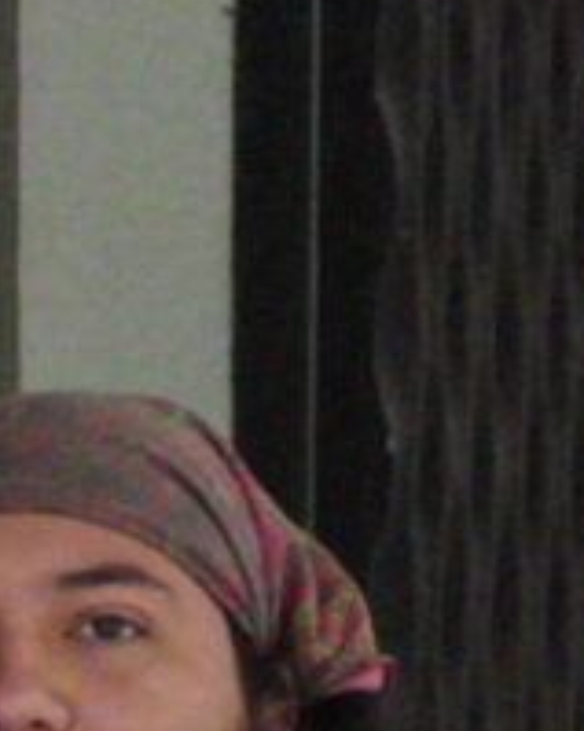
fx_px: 6573
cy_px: 1475
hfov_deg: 4.7
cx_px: -1477
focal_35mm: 304
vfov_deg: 6.2
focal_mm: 42
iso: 25600
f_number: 13
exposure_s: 1/250
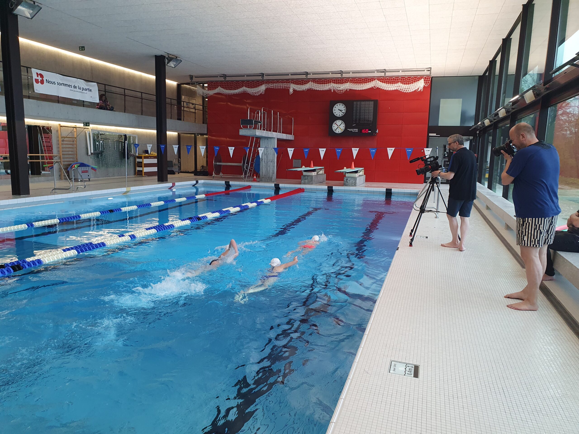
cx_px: 290
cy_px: 217
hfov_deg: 67.3
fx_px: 435
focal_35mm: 26
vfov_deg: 53.1
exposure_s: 1/100
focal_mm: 4.32
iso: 160
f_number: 2.4
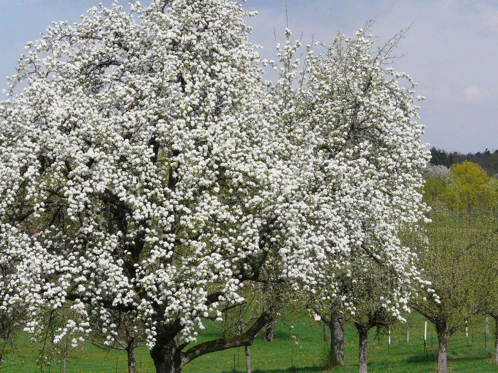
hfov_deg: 11.8
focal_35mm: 168
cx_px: 171
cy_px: 217
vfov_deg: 8.8
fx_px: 2416
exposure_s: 1/500
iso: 100
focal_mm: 19.7
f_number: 5.6
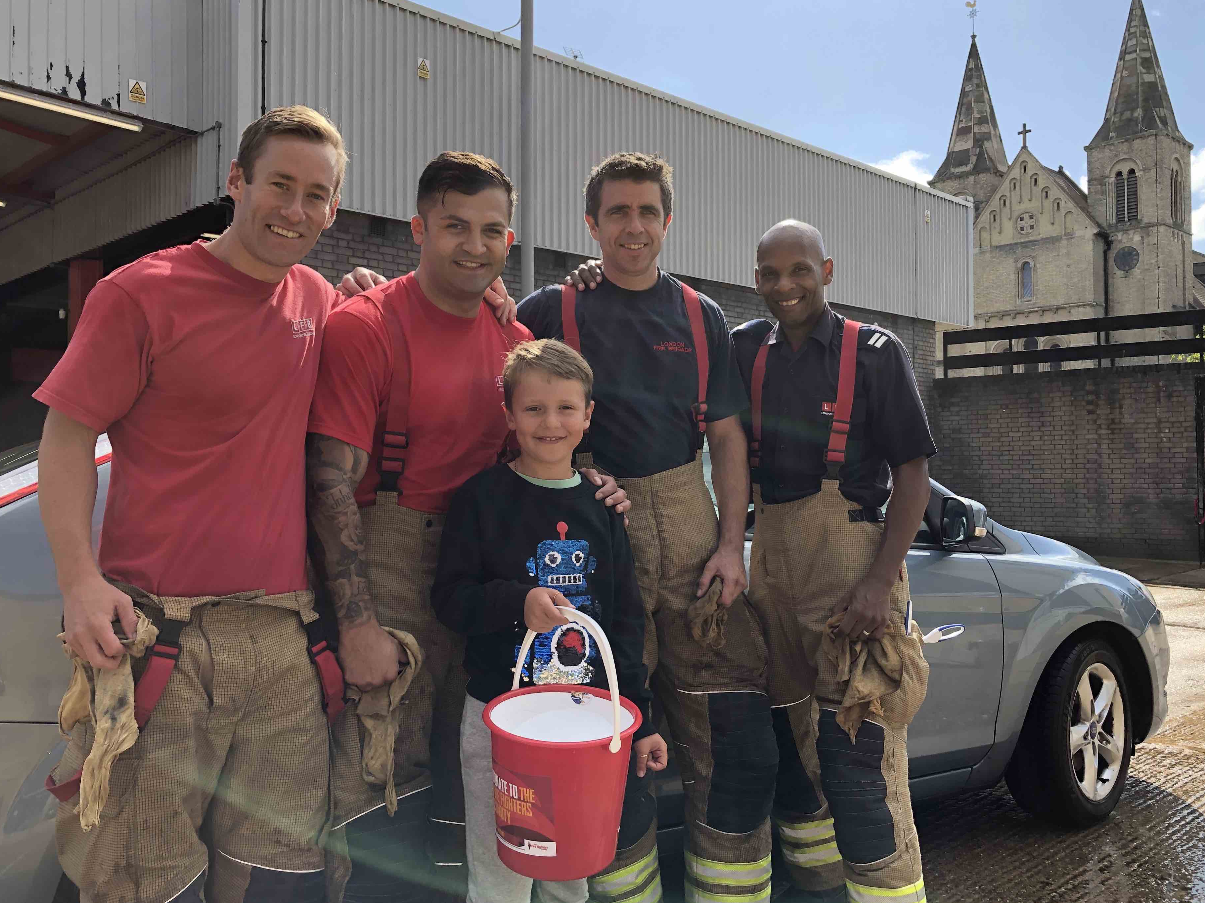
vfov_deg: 45.4
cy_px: 444
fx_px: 1079
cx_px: 643
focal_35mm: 31
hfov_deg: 58.3
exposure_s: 1/867
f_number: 1.8
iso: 20
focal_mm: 3.99
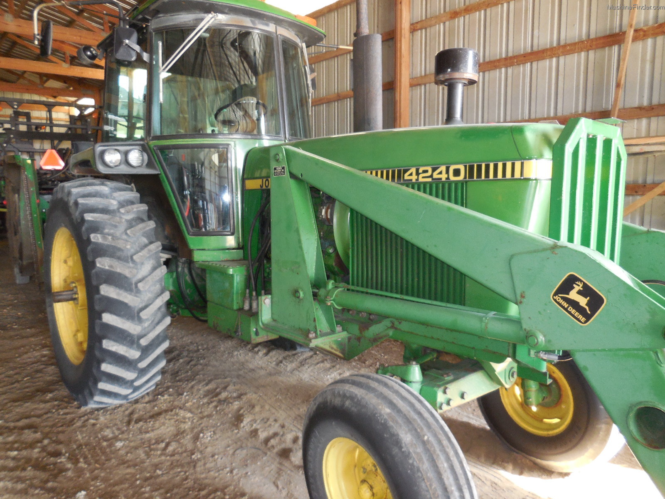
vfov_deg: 54.9
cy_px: 250
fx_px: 480
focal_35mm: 25
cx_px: 332
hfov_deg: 69.4
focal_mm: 4.5
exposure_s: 1/25
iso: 250
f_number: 3.1
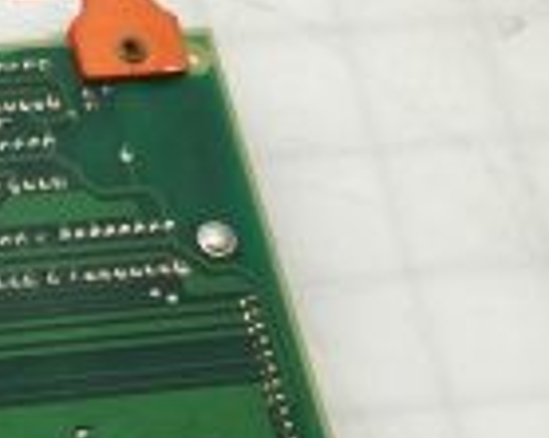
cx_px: -371
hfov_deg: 14.3
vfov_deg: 12.3
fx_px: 1981
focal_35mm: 122
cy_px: 556
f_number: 2.2
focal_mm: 4.15
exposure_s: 1/30
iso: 50
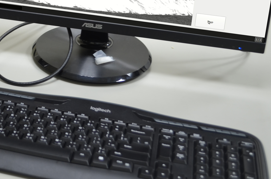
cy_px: -28
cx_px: -11
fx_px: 593
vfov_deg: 16.6
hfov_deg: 24.4
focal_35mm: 79
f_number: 4
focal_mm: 22
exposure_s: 1/13
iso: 160
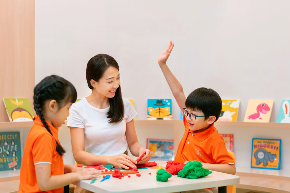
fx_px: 443
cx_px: 145
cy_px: 96
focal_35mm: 55
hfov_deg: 36.2
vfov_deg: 24.6
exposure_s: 1/250
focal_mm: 55
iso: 1250
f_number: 2
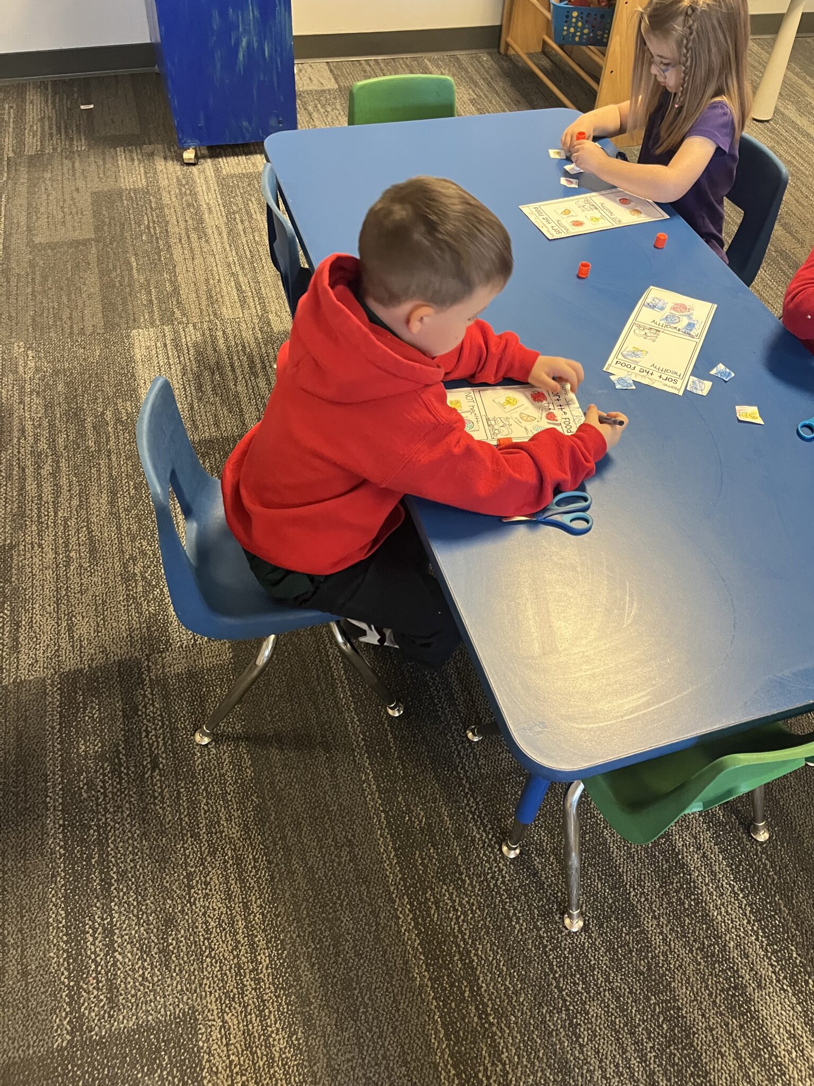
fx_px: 815
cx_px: 407
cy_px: 543
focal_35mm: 26
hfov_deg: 53.1
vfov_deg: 67.3
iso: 500
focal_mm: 5.1
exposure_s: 1/60
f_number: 1.6
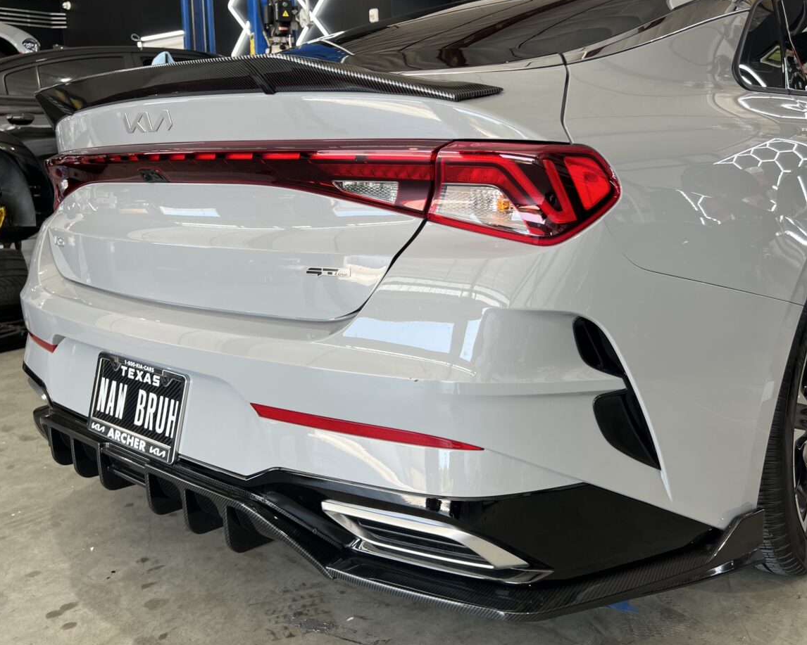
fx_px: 812
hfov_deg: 52.8
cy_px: 254
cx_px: 402
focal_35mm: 34
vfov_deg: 43.1
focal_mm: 5.7
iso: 32
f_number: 1.5
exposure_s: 1/120
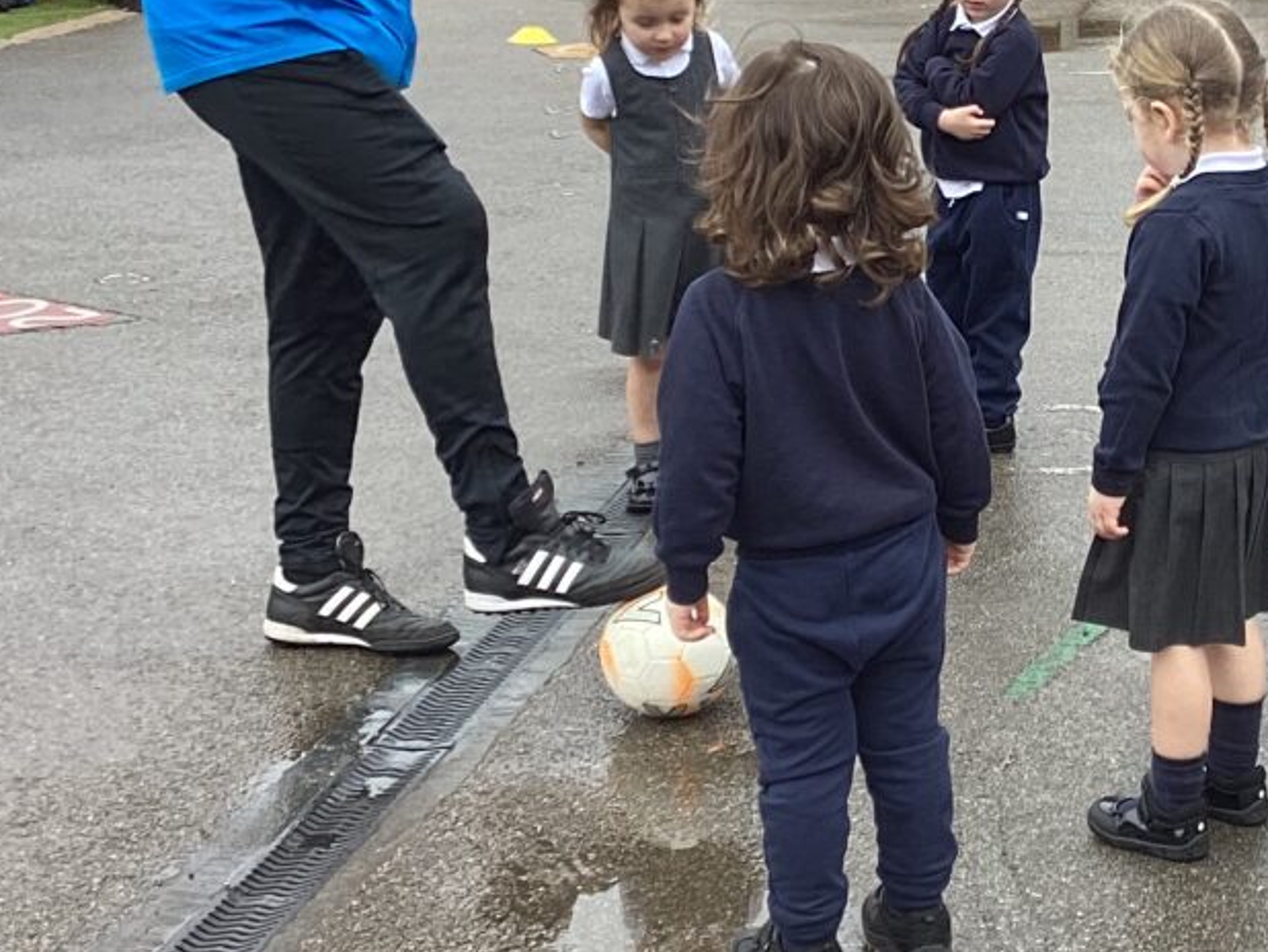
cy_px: 316
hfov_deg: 24.7
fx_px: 2822
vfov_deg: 19.1
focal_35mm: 77
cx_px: 1085
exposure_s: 1/102
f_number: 2.4
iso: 25
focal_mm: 3.3
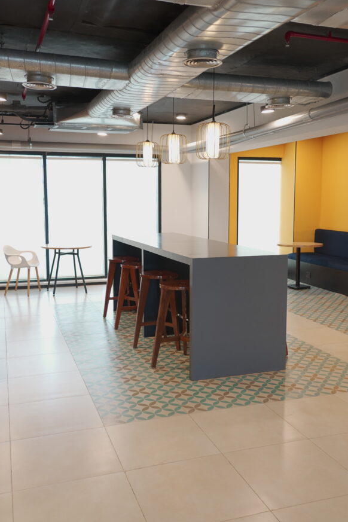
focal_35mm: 33
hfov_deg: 40.0
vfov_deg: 57.2
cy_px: 256
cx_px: 175
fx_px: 478
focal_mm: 32
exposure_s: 1/50
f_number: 4
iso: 1250
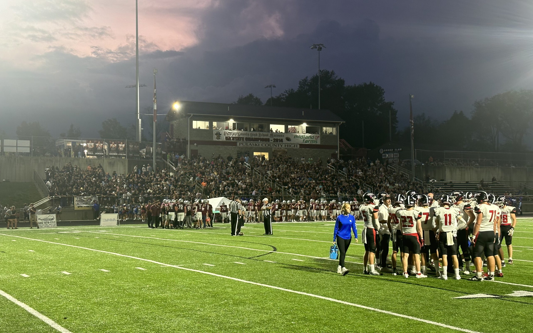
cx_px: 266
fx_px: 741
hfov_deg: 39.6
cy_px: 160
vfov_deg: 25.3
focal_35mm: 51
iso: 125
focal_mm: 6.86
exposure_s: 1/40
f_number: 1.78
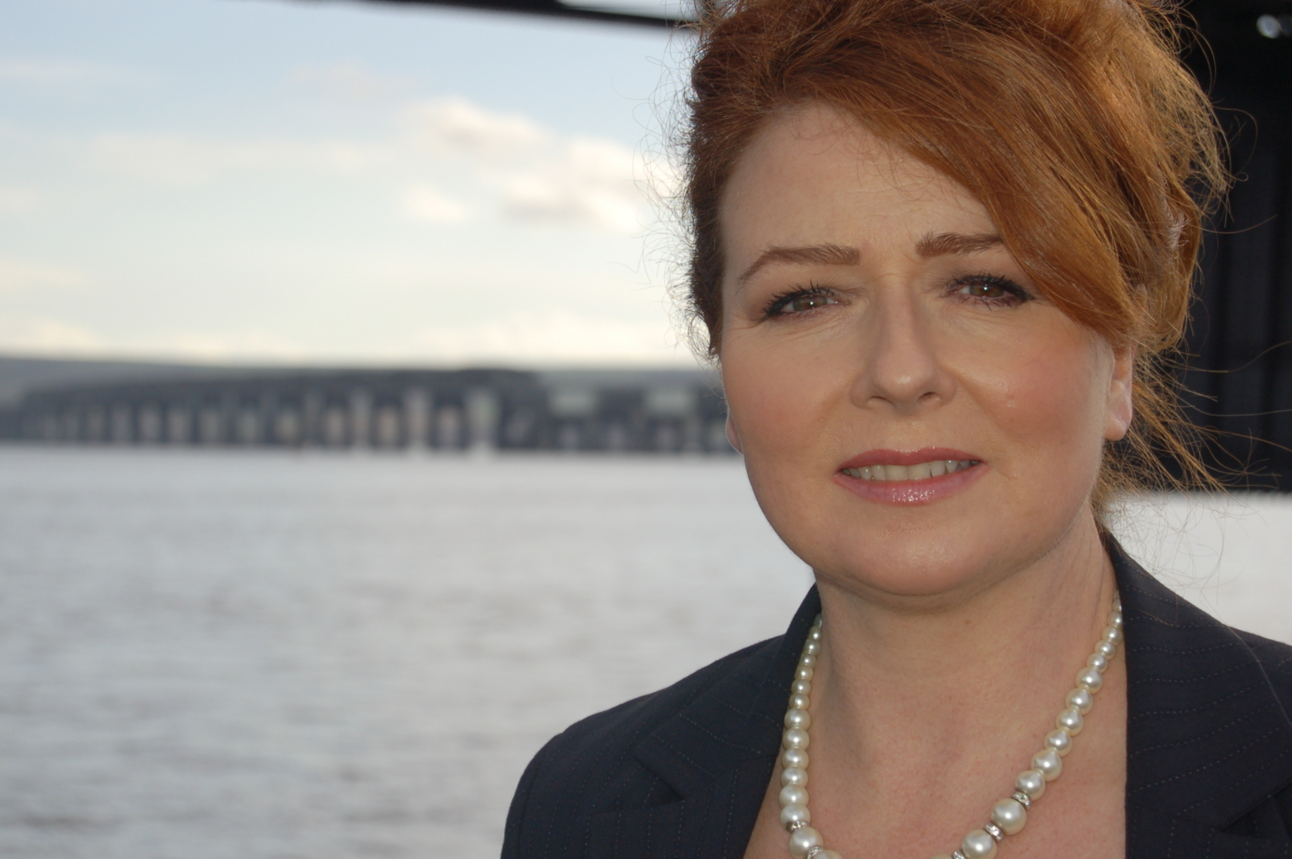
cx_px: 606
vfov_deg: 13.6
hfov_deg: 20.3
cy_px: 402
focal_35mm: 101
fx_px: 3608
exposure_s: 1/500
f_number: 5.6
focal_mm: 55
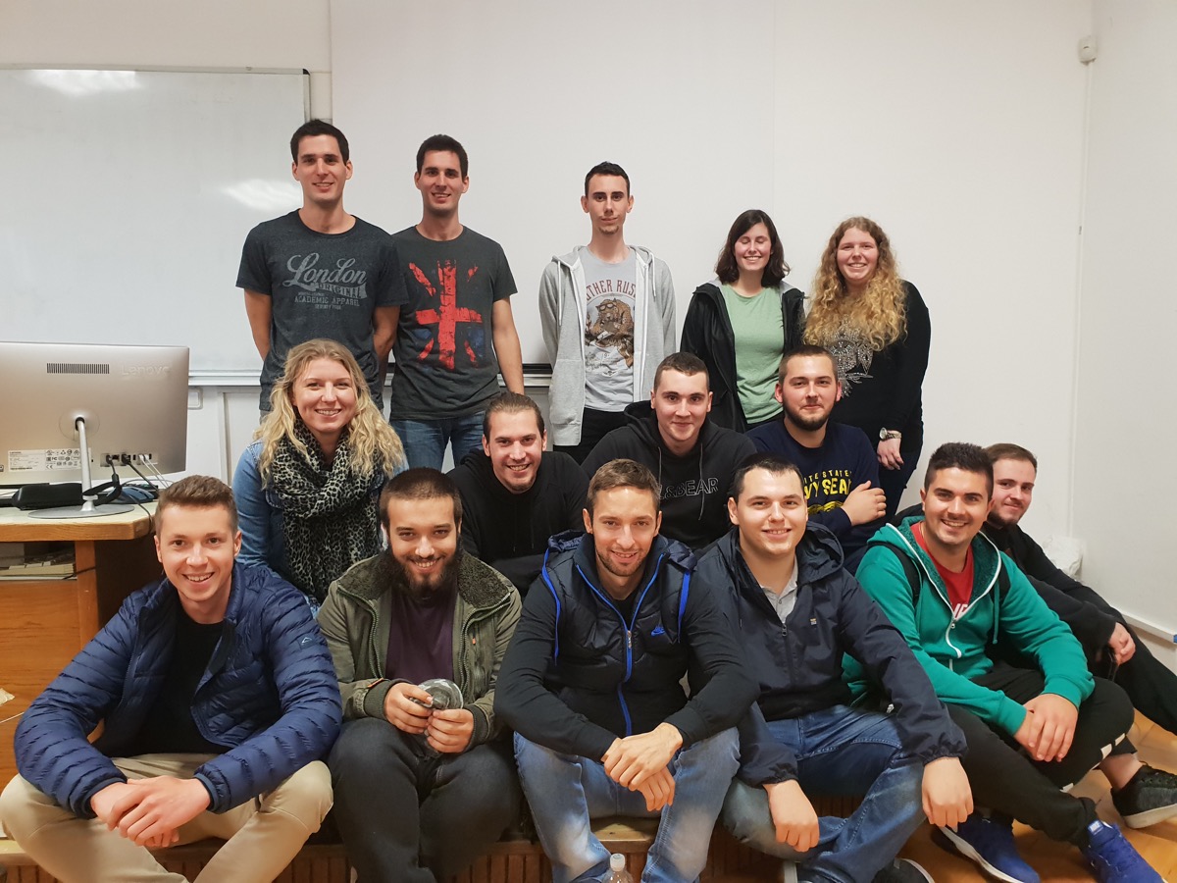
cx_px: 588
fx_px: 884
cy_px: 442
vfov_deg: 53.1
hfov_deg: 67.3
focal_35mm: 26
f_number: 2.4
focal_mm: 4.3
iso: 250
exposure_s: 1/33
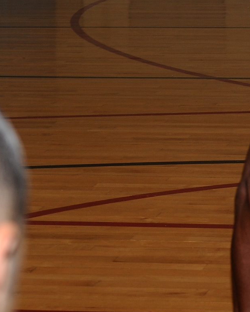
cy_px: 336
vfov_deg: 11.6
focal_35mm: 164
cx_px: 316
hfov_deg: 9.3
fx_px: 1518
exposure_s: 1/160
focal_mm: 44
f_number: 4
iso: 200
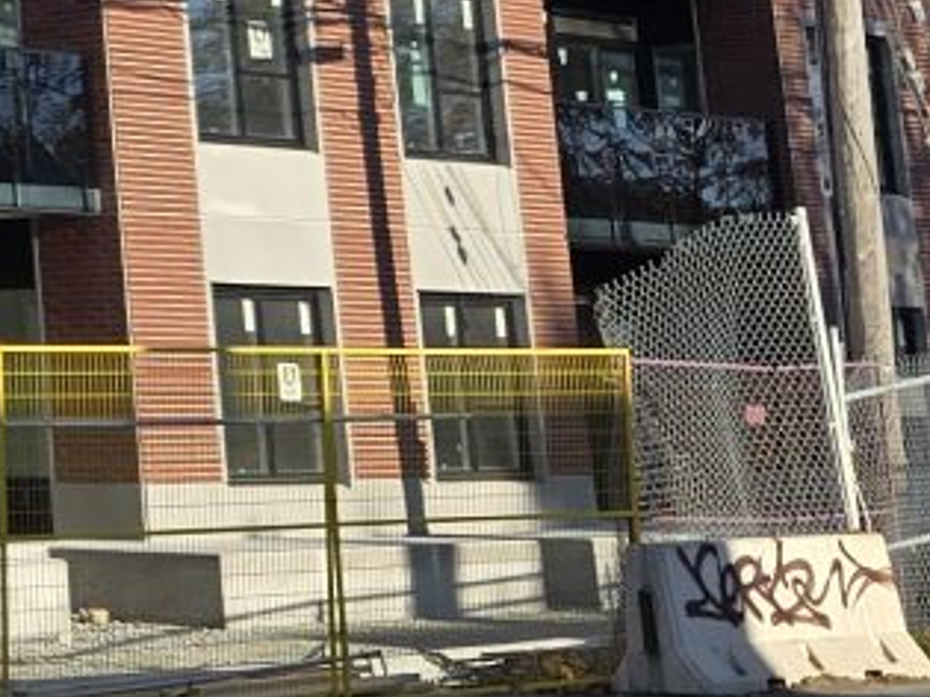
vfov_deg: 9.7
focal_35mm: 146
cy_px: -461
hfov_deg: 11.9
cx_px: -998
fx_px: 3921
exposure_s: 1/1429
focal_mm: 5.4
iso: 25
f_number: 1.8
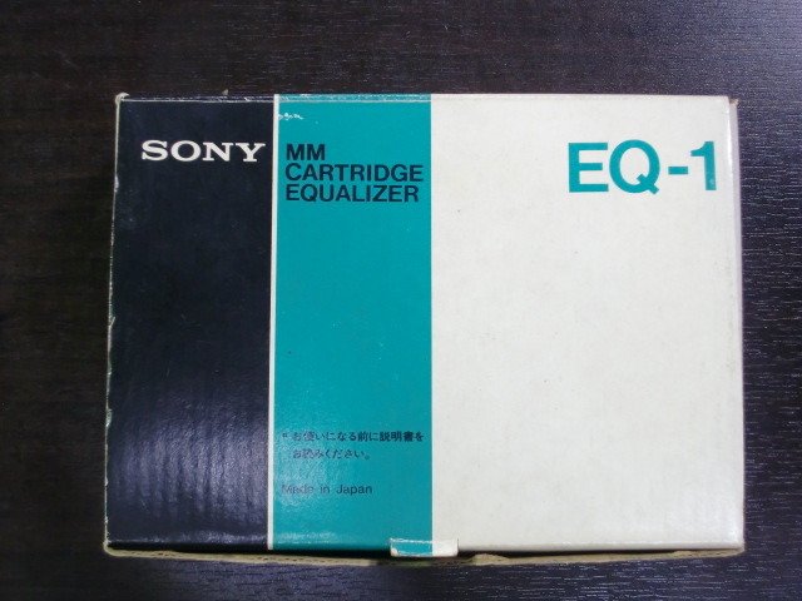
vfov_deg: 22.3
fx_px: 1529
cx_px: 401
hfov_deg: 29.4
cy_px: 300
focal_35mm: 66
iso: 400
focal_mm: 11.7
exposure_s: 1/25
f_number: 4.1
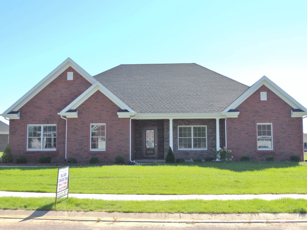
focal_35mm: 41
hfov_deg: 45.8
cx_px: 150
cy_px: 118
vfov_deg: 35.1
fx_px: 364
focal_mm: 7.1
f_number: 3.3
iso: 100
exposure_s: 1/500
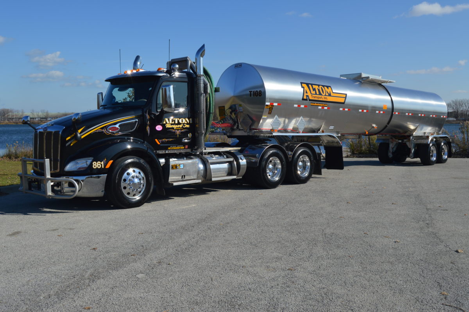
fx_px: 469
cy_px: 156
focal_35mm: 36
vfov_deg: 36.8
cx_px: 234
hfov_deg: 53.2
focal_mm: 24
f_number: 9
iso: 100
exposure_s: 1/320
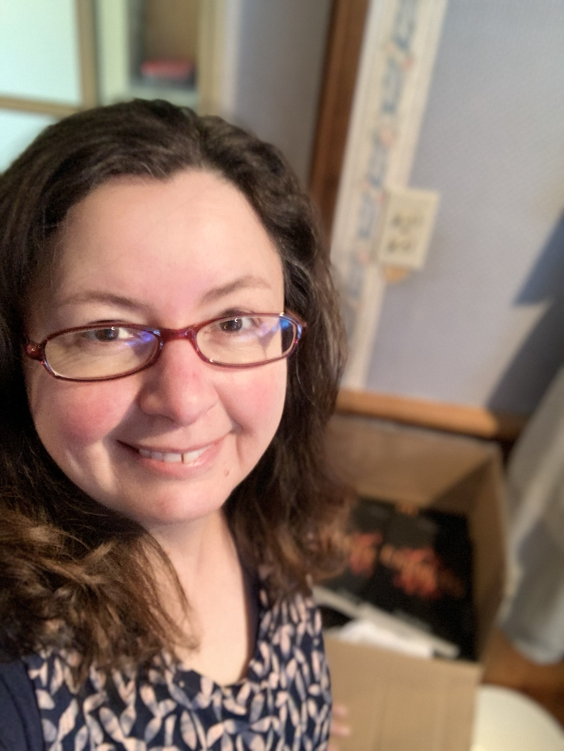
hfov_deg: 44.2
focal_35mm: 32
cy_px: 376
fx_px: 695
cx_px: 282
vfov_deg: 56.8
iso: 400
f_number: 2.2
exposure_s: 1/30
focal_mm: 2.87
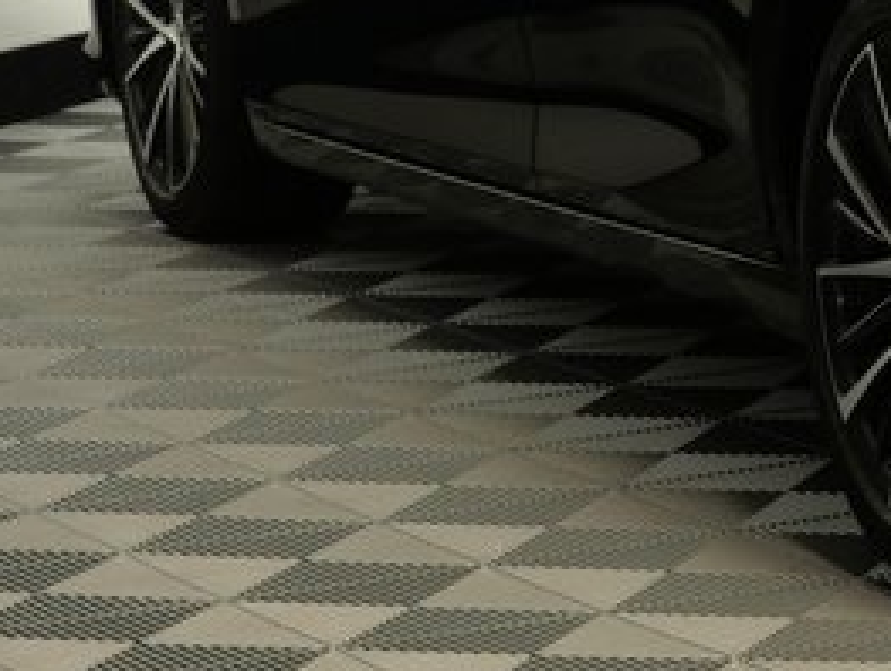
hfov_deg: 11.0
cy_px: -81
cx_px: 1403
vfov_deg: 8.6
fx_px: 4407
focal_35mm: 171
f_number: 4.5
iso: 200
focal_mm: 22
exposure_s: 1/200
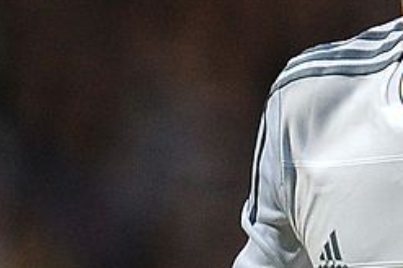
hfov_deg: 1.2
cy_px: 129
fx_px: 19497
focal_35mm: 1744
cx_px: 367
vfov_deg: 0.8
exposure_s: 1/640
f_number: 4
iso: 1600
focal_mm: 420
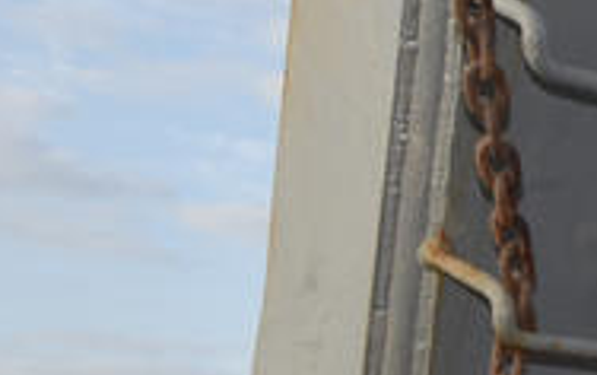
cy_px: 693
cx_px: 1670
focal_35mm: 111
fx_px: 1808
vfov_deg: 11.0
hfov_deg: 12.0
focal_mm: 12
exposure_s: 1/125
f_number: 14
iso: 250
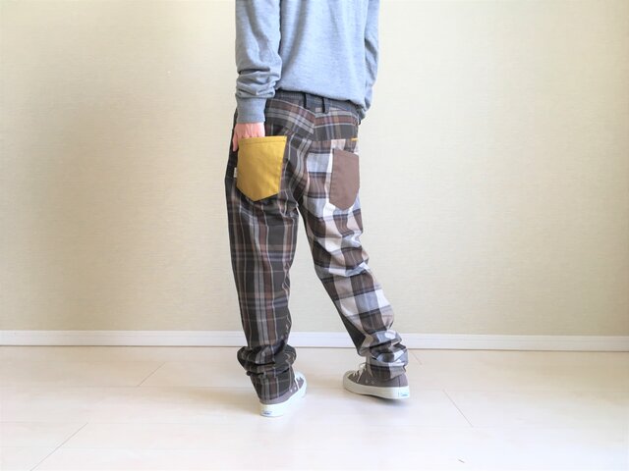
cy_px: 236
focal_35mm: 29
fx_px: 527
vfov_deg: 48.2
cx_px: 314
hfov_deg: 61.7
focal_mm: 4.15
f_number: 2.2
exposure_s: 1/30
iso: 50
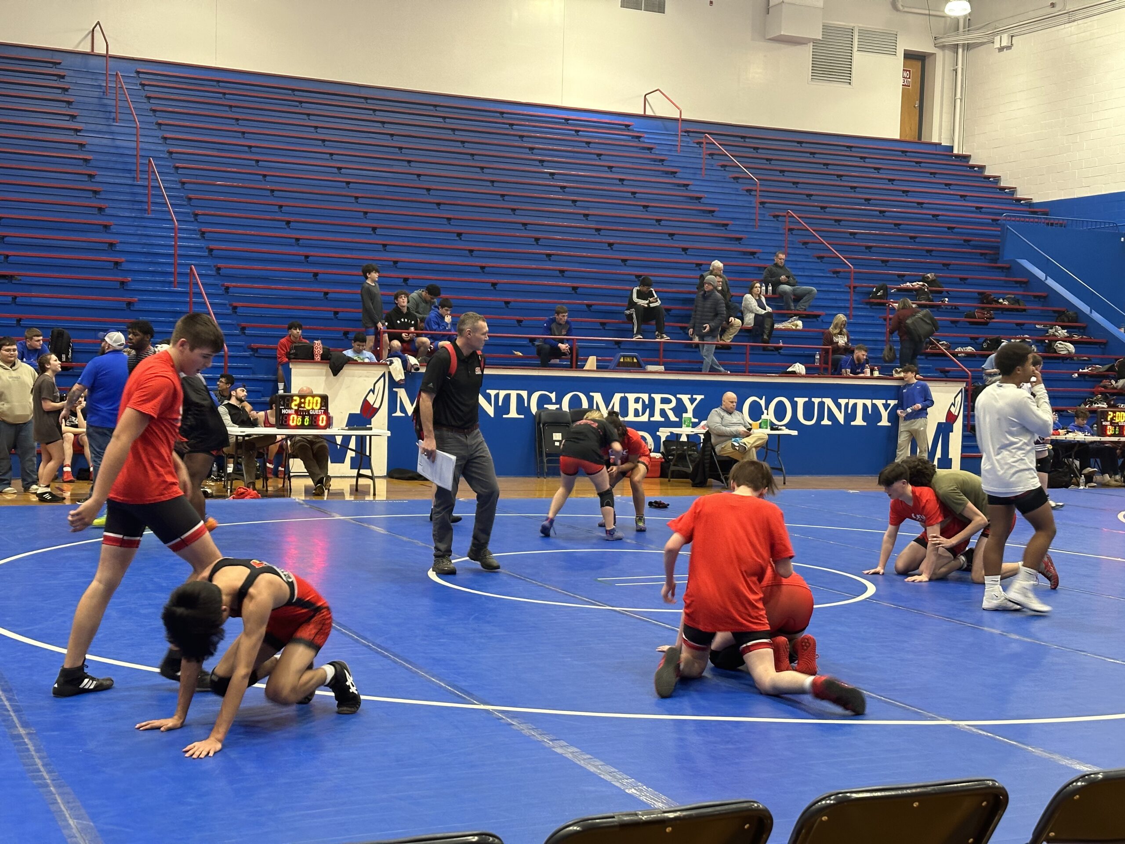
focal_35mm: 48
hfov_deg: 39.7
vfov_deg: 30.3
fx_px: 1560
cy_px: 422
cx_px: 562
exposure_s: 1/60
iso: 160
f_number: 1.78
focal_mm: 6.86
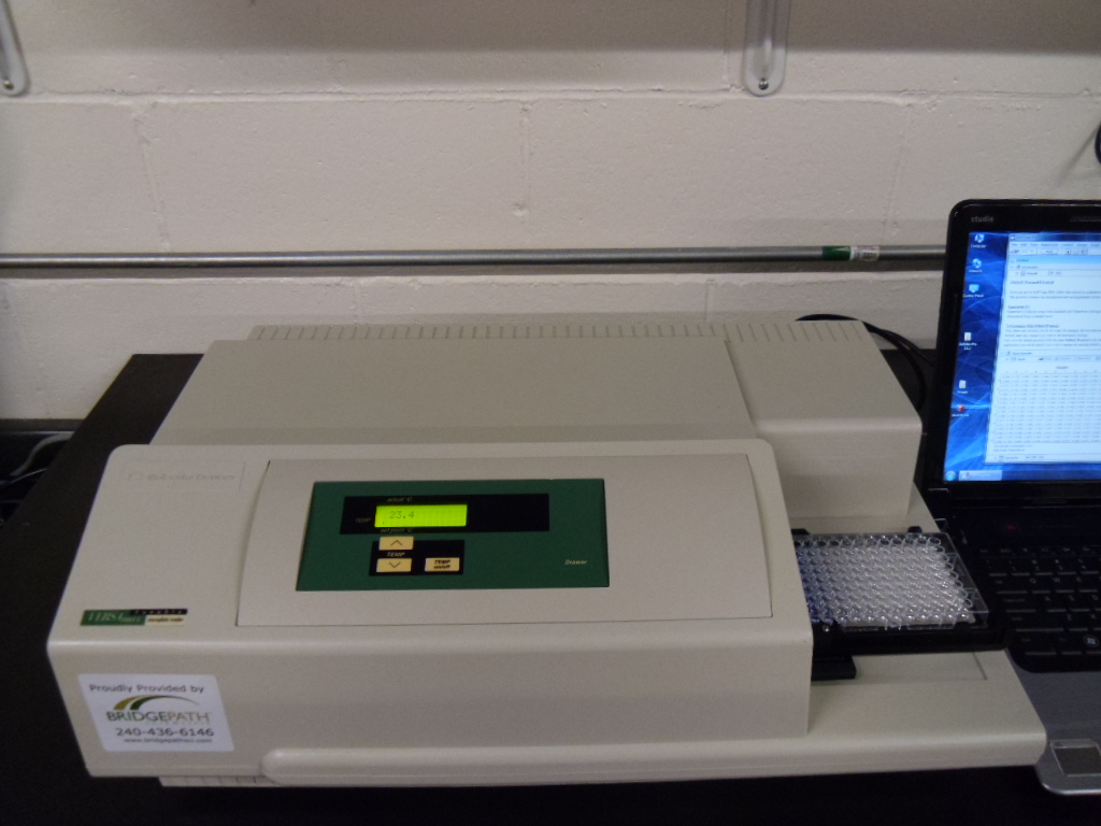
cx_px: 550
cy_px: 413
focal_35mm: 31
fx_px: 986
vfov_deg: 45.4
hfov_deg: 58.4
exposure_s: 1/43
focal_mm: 5.6
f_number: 3.3
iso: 400
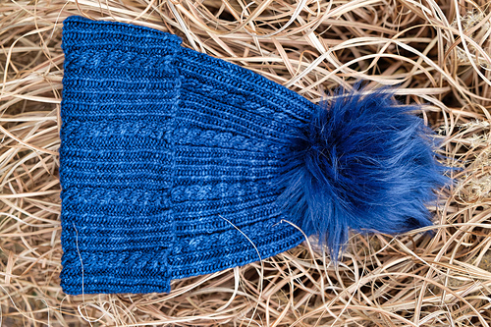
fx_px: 491
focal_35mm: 36
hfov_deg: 53.1
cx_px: 246
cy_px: 164
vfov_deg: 36.8
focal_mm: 24.3
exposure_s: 1/180
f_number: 4
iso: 200
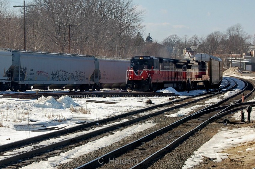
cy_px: 84
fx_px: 583
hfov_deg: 24.7
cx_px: 128
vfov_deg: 16.5
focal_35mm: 82
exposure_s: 1/320
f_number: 9
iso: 200
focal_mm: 55
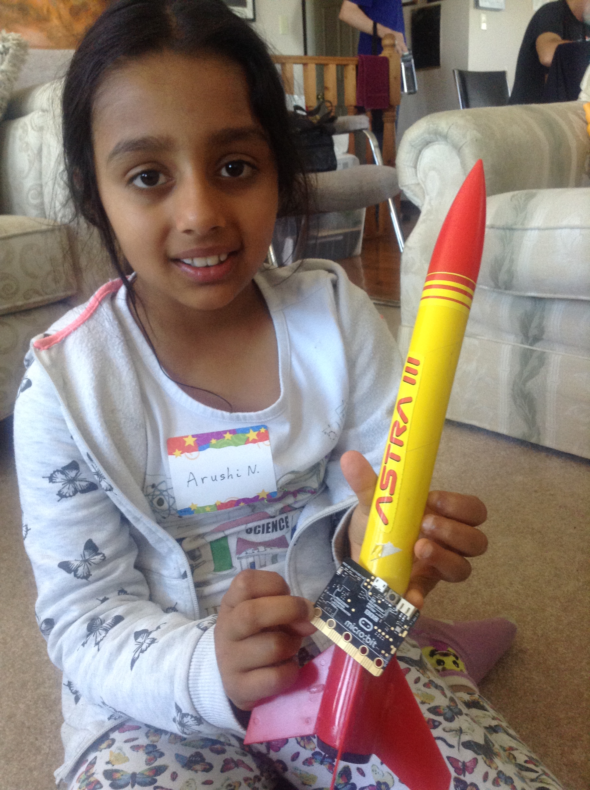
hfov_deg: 42.8
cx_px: 295
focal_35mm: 33
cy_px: 395
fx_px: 752
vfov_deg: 55.4
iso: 80
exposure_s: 1/24
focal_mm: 3.3
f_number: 2.4
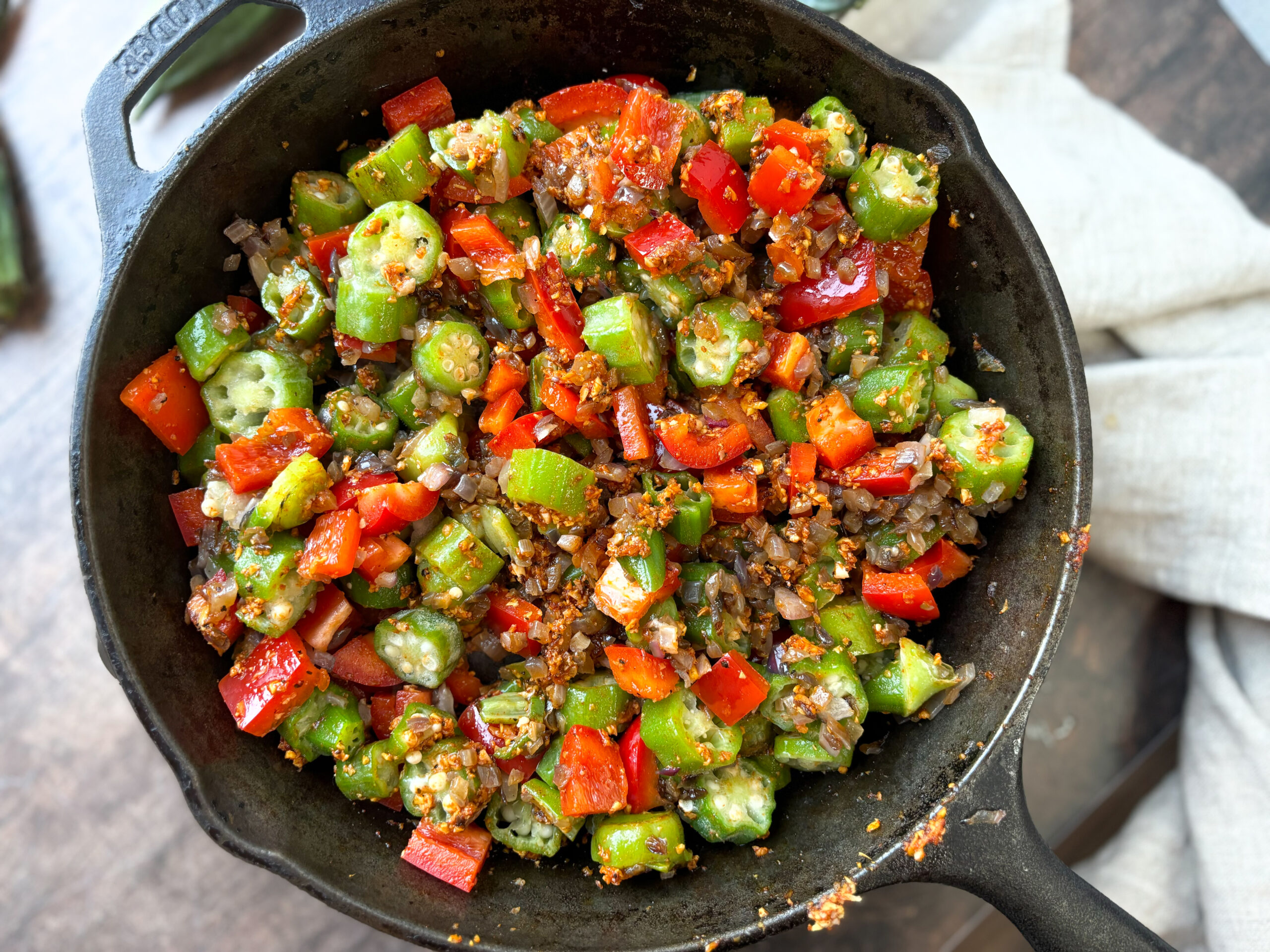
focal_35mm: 26
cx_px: 635
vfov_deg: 53.1
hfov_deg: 67.3
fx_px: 954
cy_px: 476
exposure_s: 1/100
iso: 125
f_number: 1.6
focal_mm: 5.96
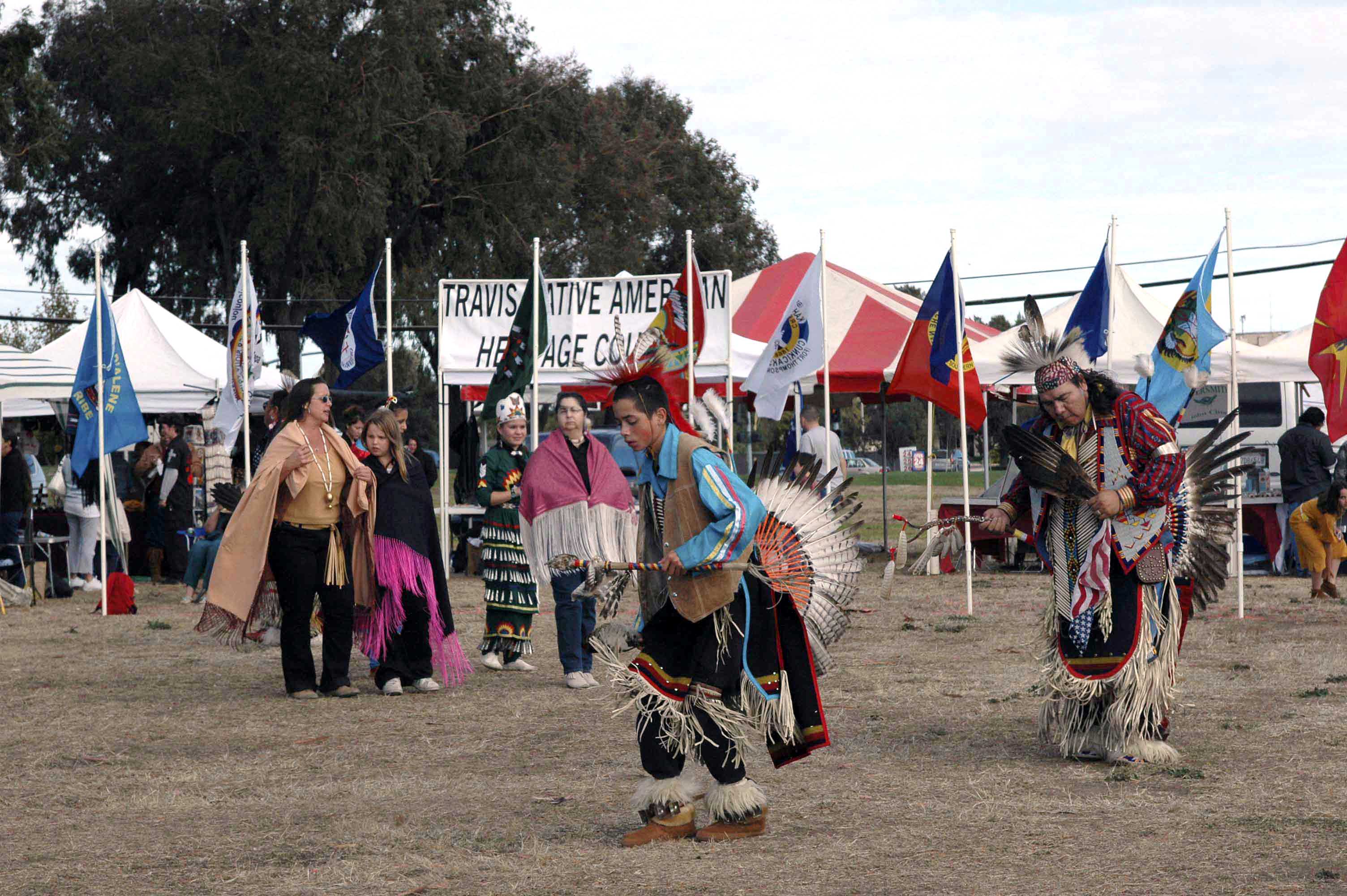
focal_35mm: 105
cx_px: 674
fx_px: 3925
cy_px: 448
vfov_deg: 13.0
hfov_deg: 19.5
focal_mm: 70
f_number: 10
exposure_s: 1/400
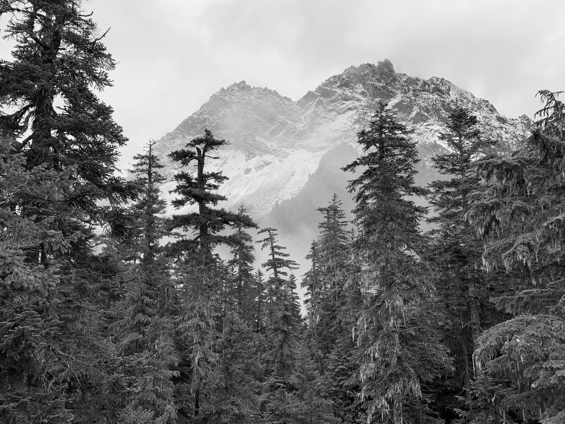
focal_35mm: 26
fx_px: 424
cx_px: 282
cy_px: 212
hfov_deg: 67.3
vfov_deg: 53.0
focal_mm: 4.25
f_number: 1.8
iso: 25
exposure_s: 1/887
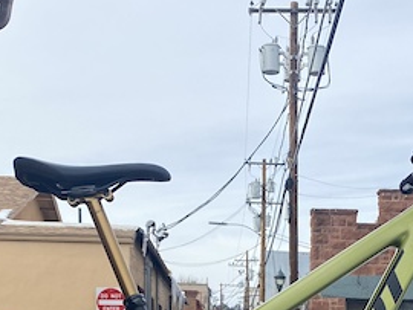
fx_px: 919
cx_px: 297
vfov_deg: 17.5
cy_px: 444
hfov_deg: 25.1
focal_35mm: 77
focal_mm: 4.25
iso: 32
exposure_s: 1/1898
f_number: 1.8
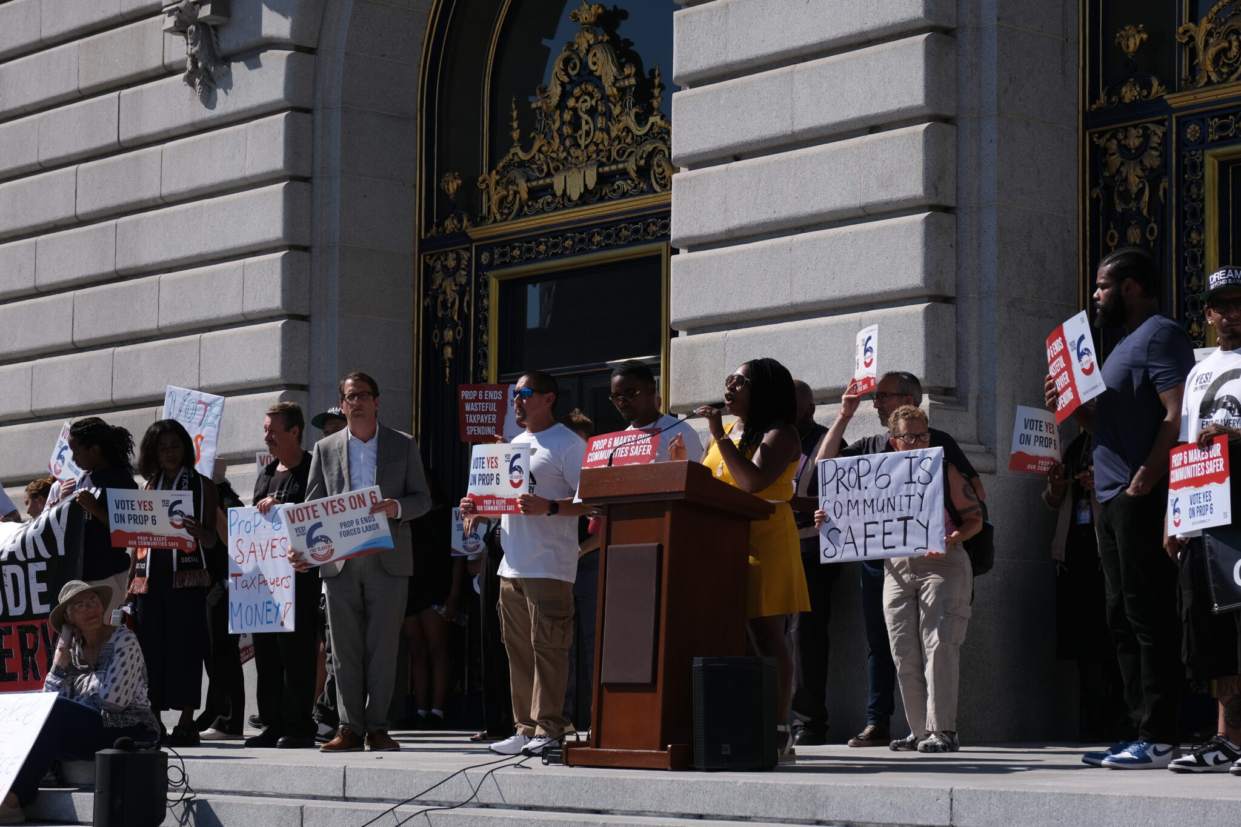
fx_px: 2861
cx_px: 620
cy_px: 414
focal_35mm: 83
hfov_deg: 24.5
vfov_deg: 16.5
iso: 160
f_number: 5.6
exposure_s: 1/900
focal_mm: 55
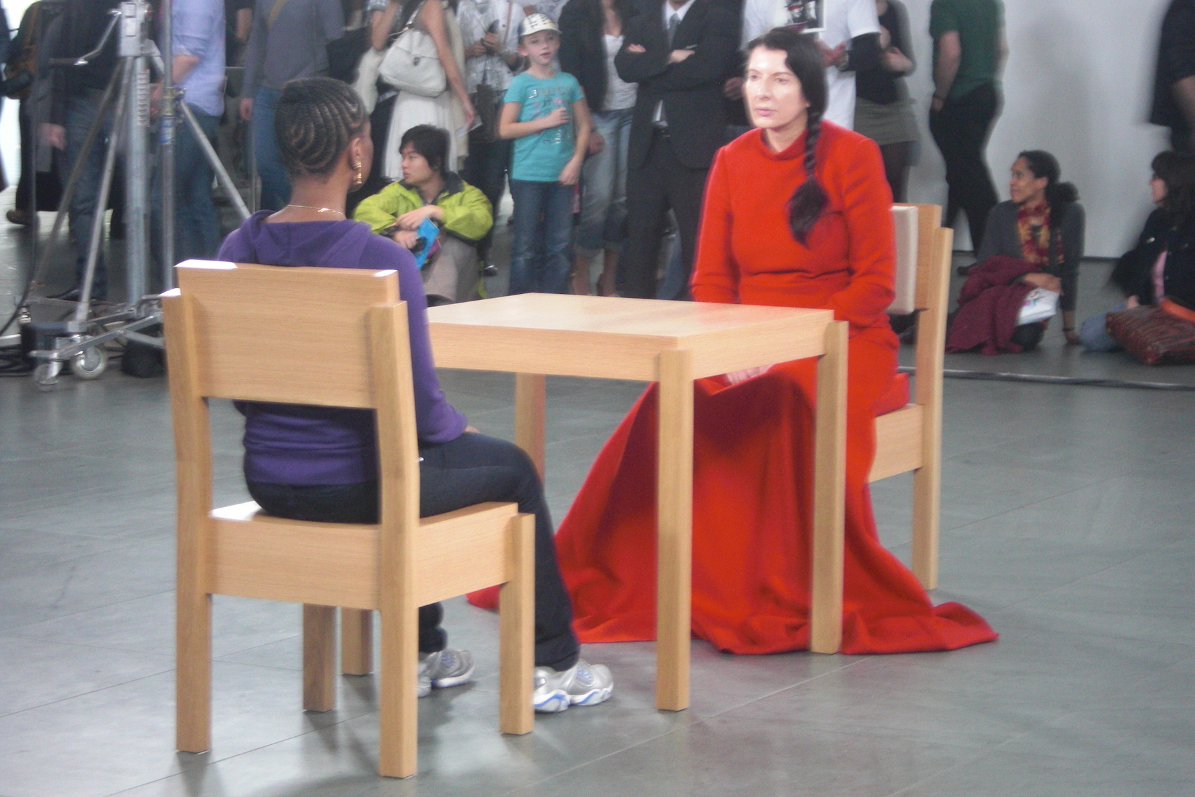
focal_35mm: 113
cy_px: 396
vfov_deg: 12.1
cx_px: 595
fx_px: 3751
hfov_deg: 18.1
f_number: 5.3
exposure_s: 1/8
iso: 200
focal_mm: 18.9
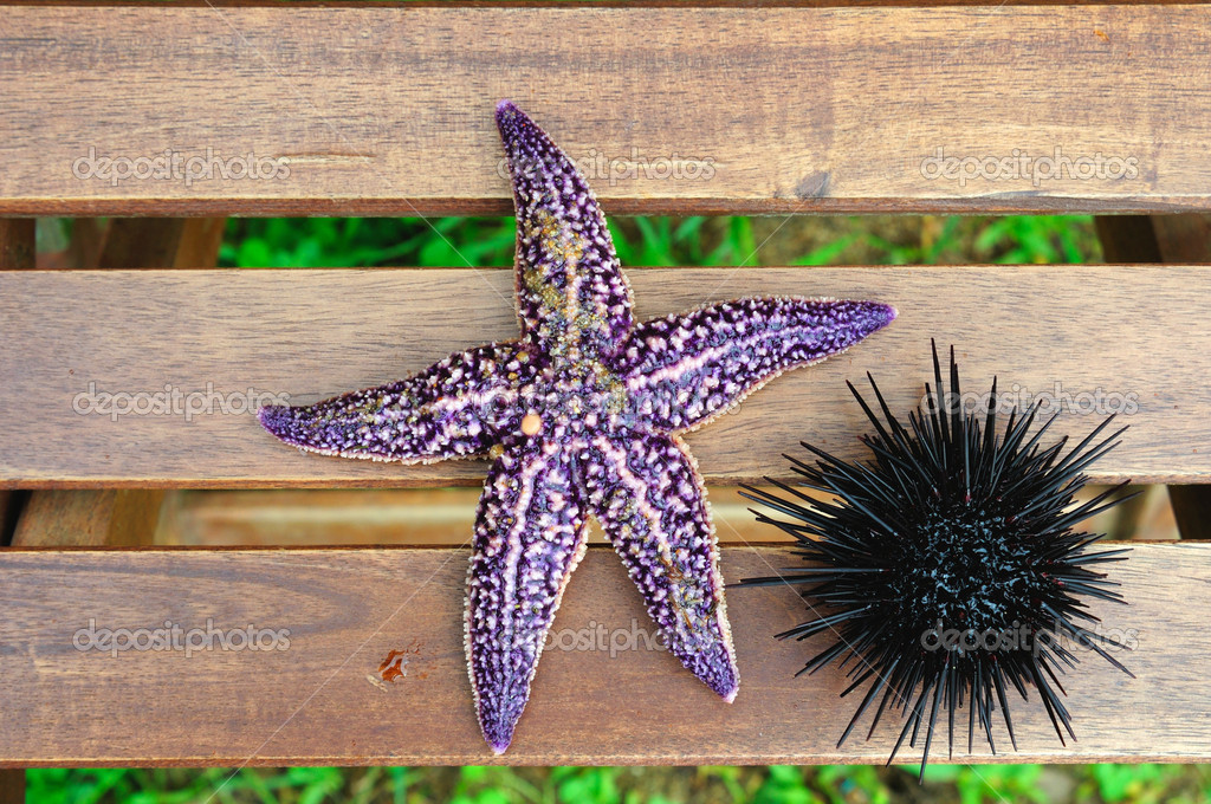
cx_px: 606
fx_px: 2419
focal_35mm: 72
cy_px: 402
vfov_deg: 18.9
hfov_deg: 28.1
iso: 200
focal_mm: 48
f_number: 9
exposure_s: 1/160
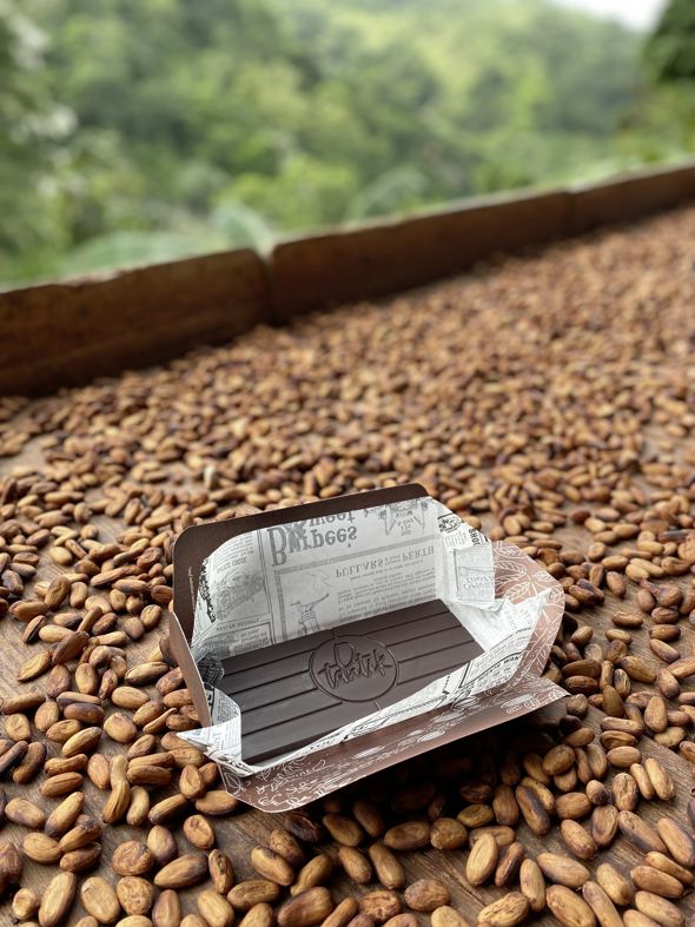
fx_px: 696
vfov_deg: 67.3
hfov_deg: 53.1
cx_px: 348
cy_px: 464
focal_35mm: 26
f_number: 1.8
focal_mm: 4.25
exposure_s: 1/147
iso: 32
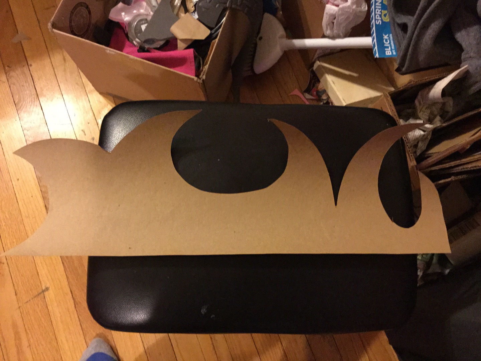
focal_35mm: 31
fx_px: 431
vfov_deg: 45.4
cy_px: 180
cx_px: 240
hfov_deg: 58.4
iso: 500
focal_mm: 3.3
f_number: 2.4
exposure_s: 1/15
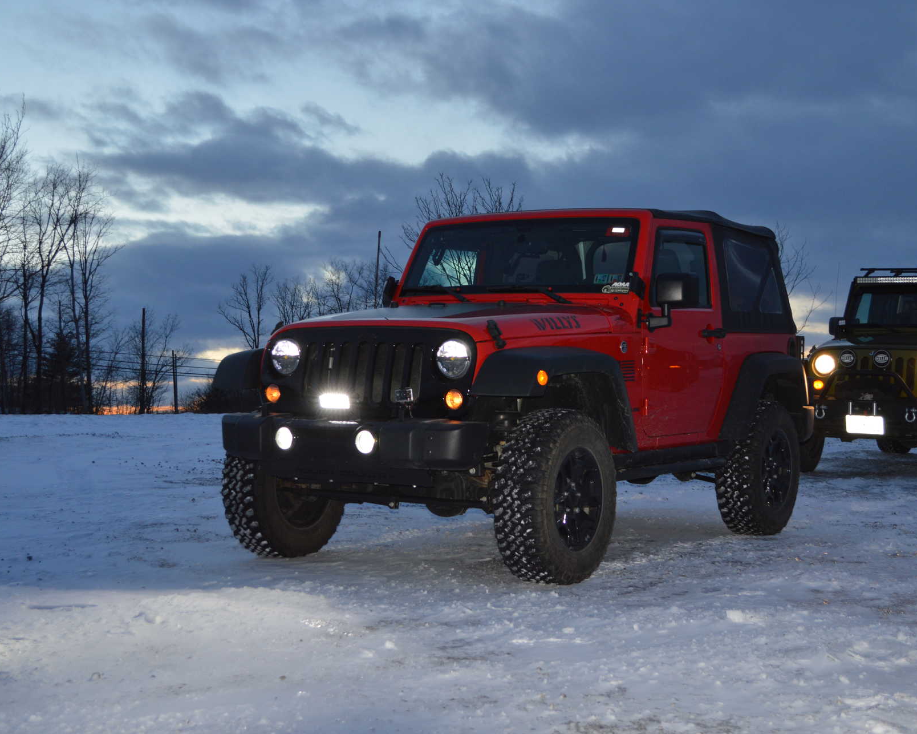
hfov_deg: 33.6
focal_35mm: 56
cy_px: 356
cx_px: 454
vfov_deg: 27.1
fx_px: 1520
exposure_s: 1/80
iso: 400
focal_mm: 32
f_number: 4.8
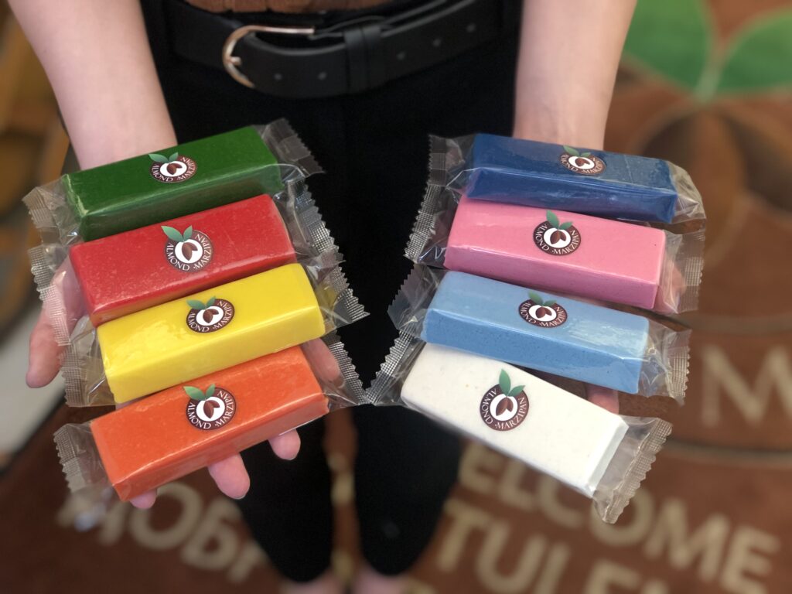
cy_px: 297
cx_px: 396
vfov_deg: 25.7
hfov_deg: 33.8
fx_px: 1304
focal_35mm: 57
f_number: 2.8
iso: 125
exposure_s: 1/33
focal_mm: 6.6
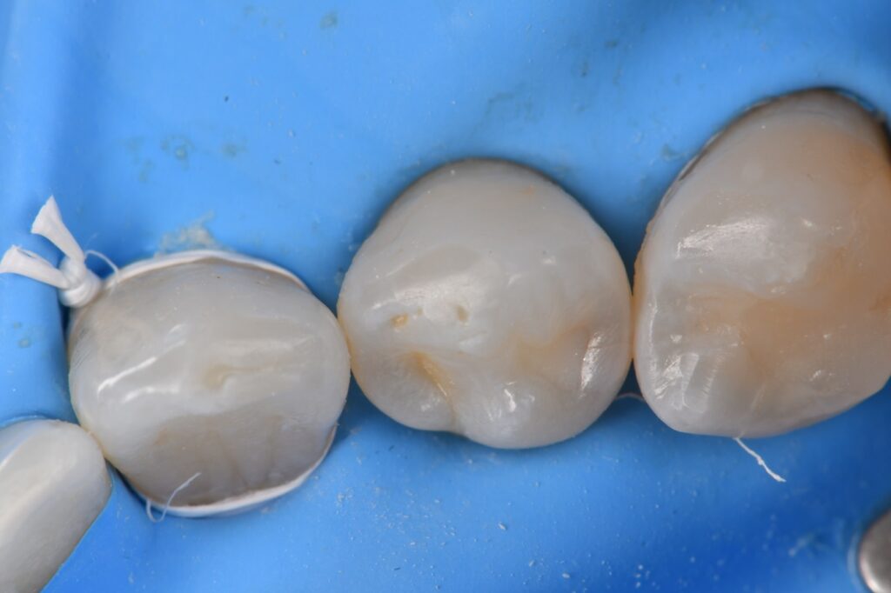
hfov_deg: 13.1
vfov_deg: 8.7
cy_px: 296
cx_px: 446
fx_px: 3884
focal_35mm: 157
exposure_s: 1/160
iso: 200
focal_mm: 105
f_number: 32
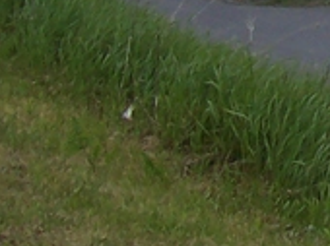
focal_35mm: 196
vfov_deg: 7.3
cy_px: -251
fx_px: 1866
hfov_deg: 8.9
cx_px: 854
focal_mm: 5.6
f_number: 5.6
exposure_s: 1/500
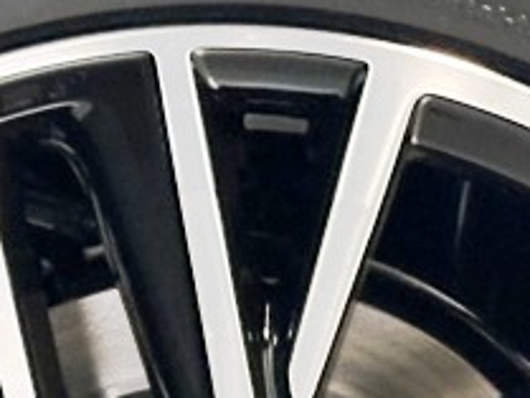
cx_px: 160
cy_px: 669
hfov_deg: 8.4
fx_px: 3600
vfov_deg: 6.2
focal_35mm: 235
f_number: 1.78
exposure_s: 1/30
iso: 640
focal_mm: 6.86
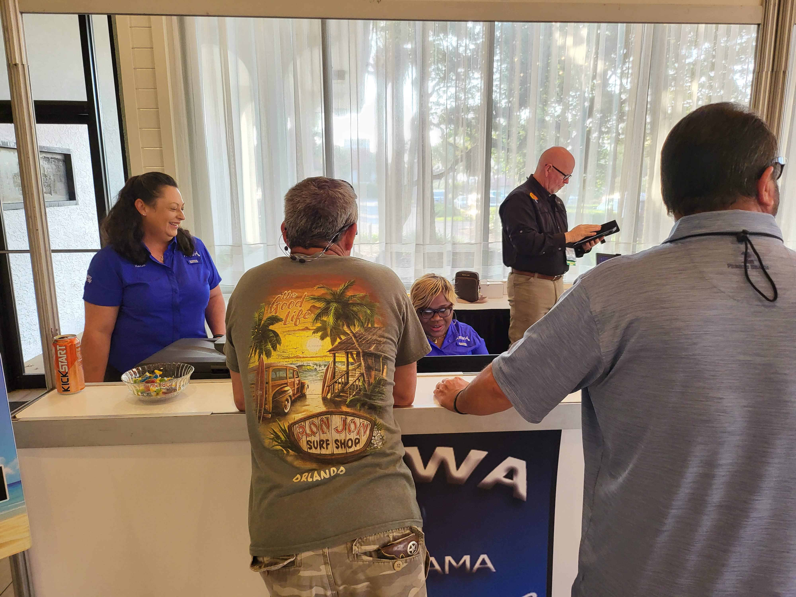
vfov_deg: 56.8
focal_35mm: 24
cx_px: 398
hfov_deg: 71.6
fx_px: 552
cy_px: 298
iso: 200
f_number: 1.8
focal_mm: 5
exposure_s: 1/120
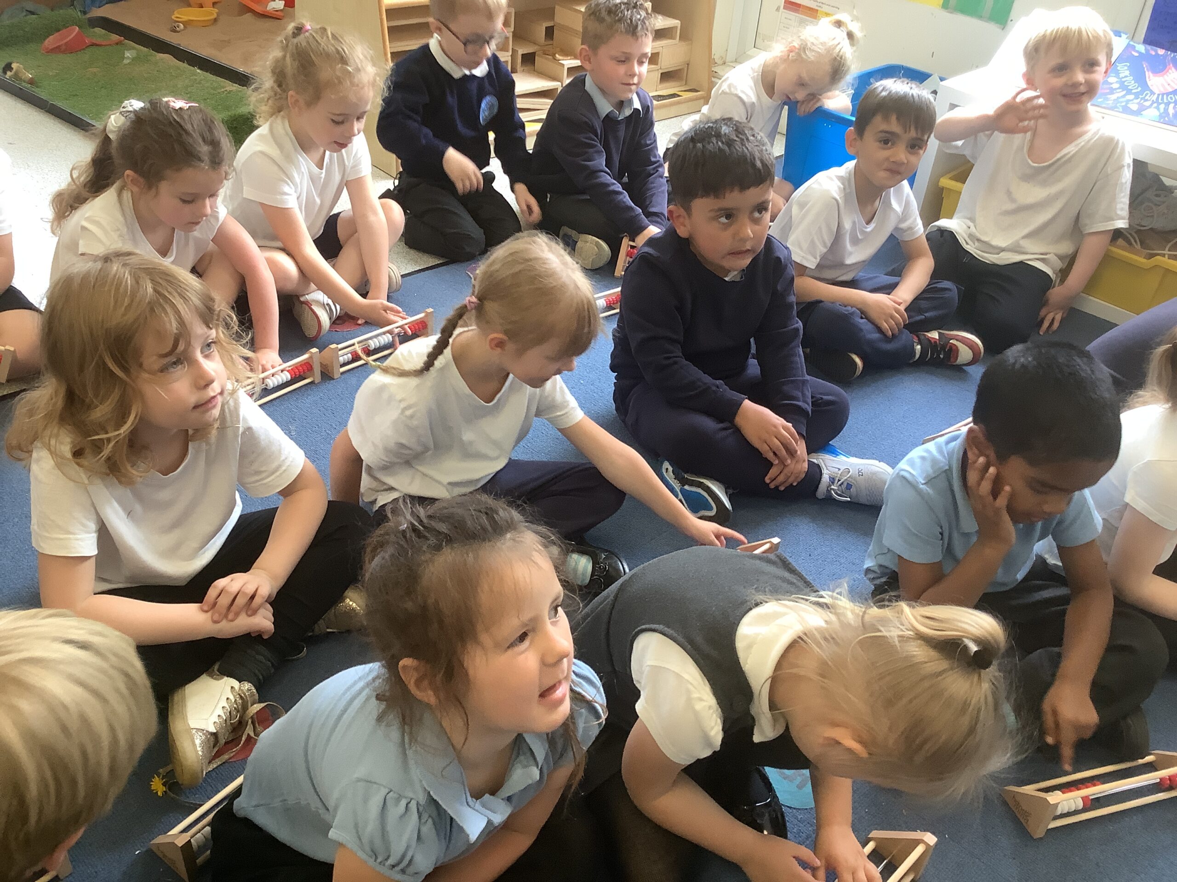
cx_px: 588
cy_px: 441
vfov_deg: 45.4
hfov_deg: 58.4
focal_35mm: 31
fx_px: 1054
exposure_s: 1/60
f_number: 2.4
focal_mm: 3.3
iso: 125
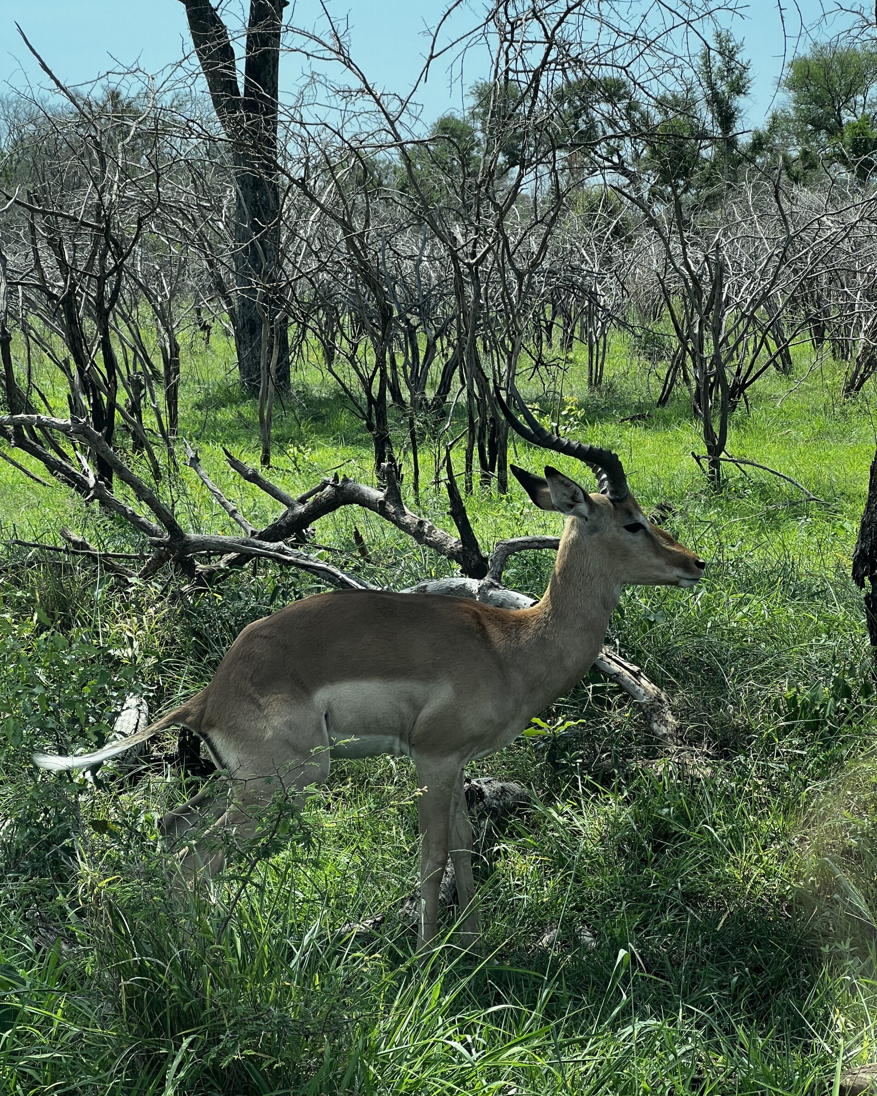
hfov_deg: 18.9
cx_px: 443
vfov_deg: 23.6
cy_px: 538
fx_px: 2628
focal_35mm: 81
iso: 32
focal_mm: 9
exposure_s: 1/254
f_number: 2.8
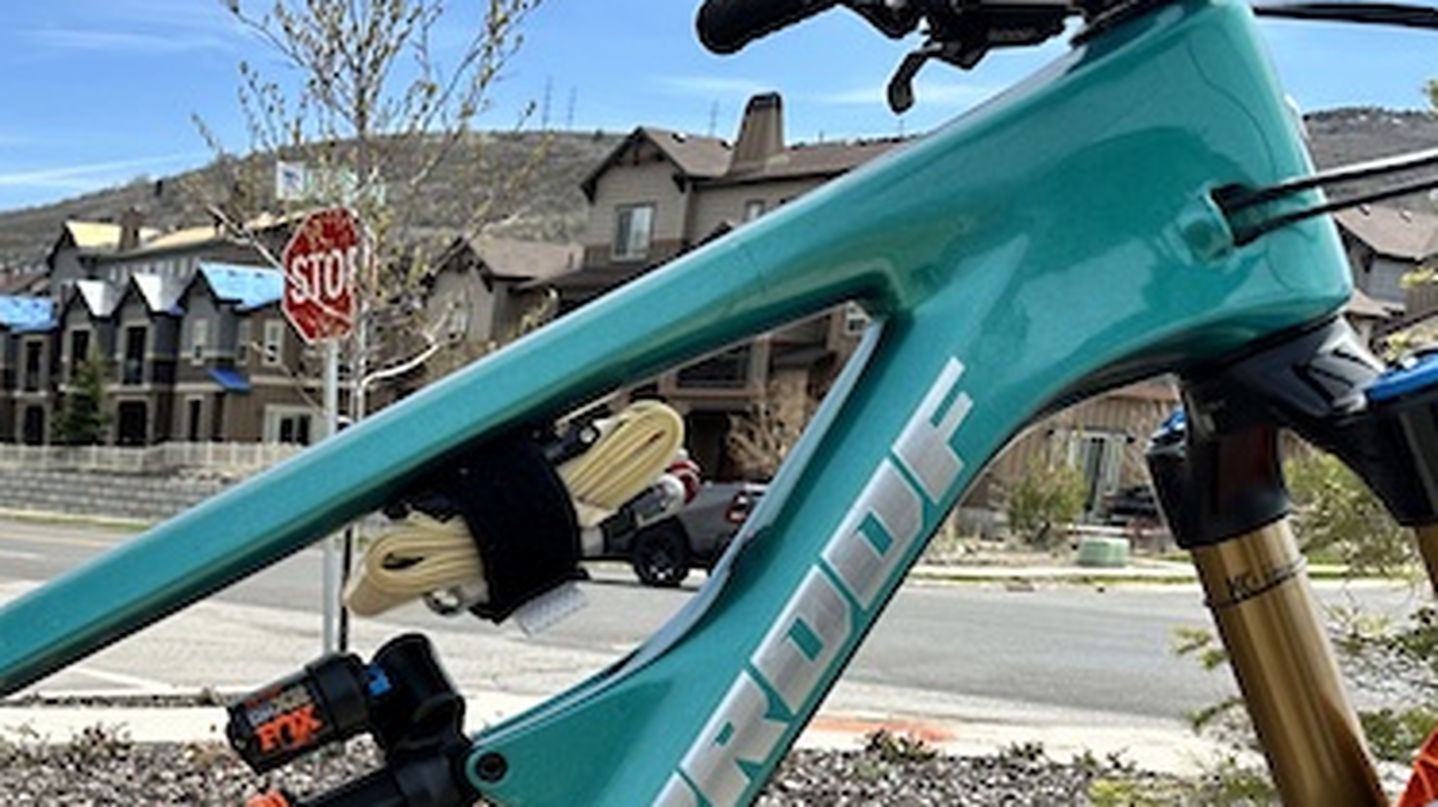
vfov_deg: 20.4
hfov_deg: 33.6
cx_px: -46
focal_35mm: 56
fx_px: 2134
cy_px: 899
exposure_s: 1/3058
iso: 80
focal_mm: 6.86
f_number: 1.78
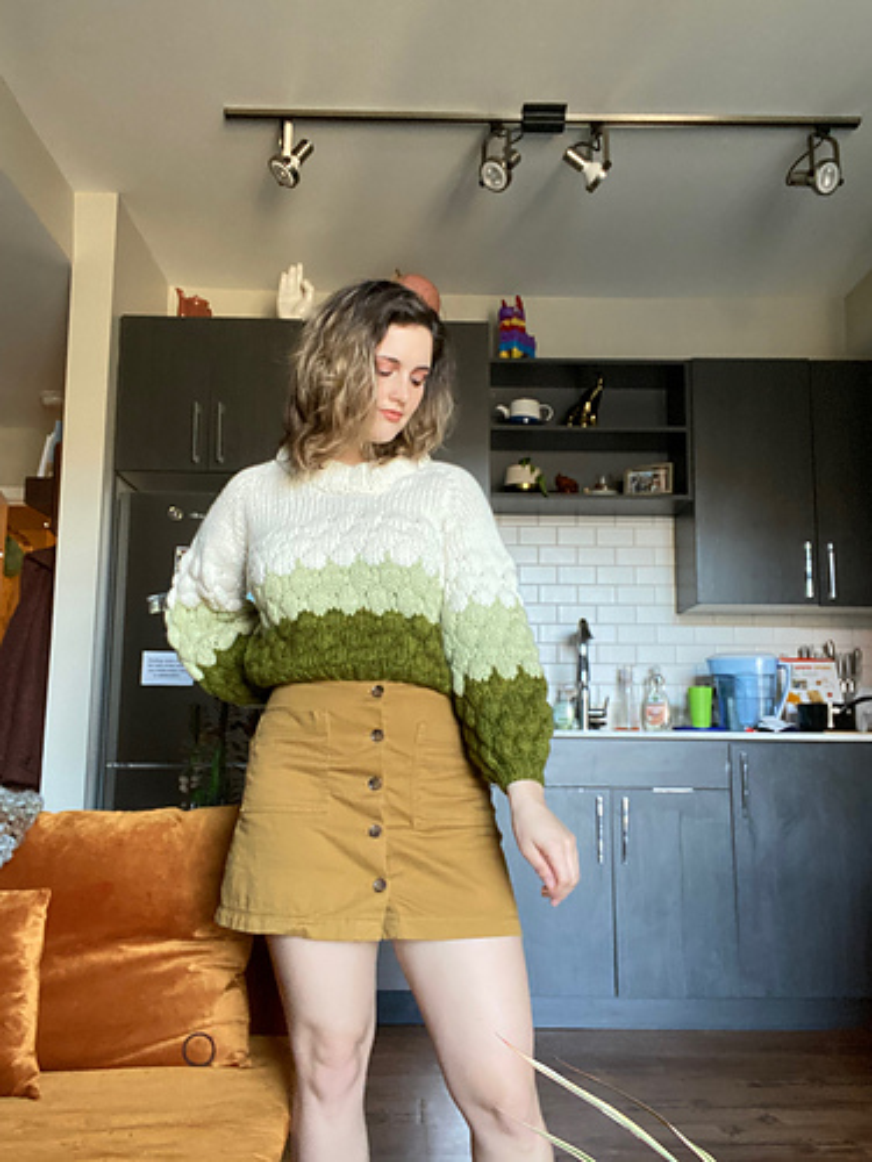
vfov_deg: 60.0
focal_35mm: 30
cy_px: 581
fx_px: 1008
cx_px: 436
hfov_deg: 46.8
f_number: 2.2
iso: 400
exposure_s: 1/40
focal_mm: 2.71
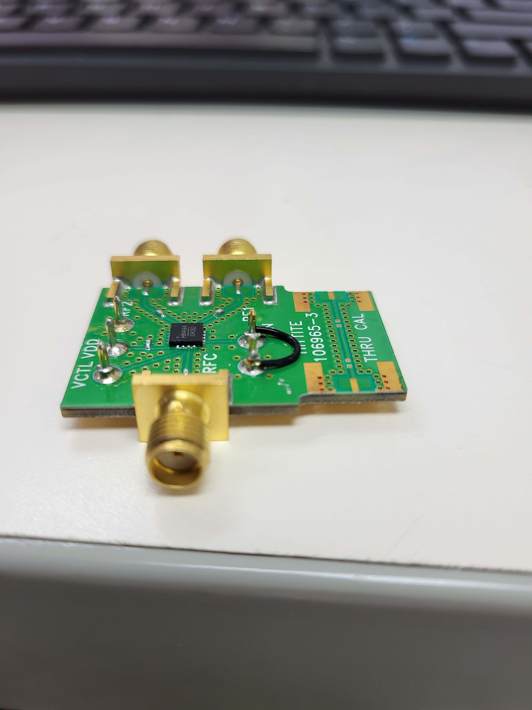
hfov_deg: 53.1
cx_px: 266
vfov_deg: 67.3
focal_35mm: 26
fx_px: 533
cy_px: 355
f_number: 1.8
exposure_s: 1/120
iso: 100
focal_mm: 5.4
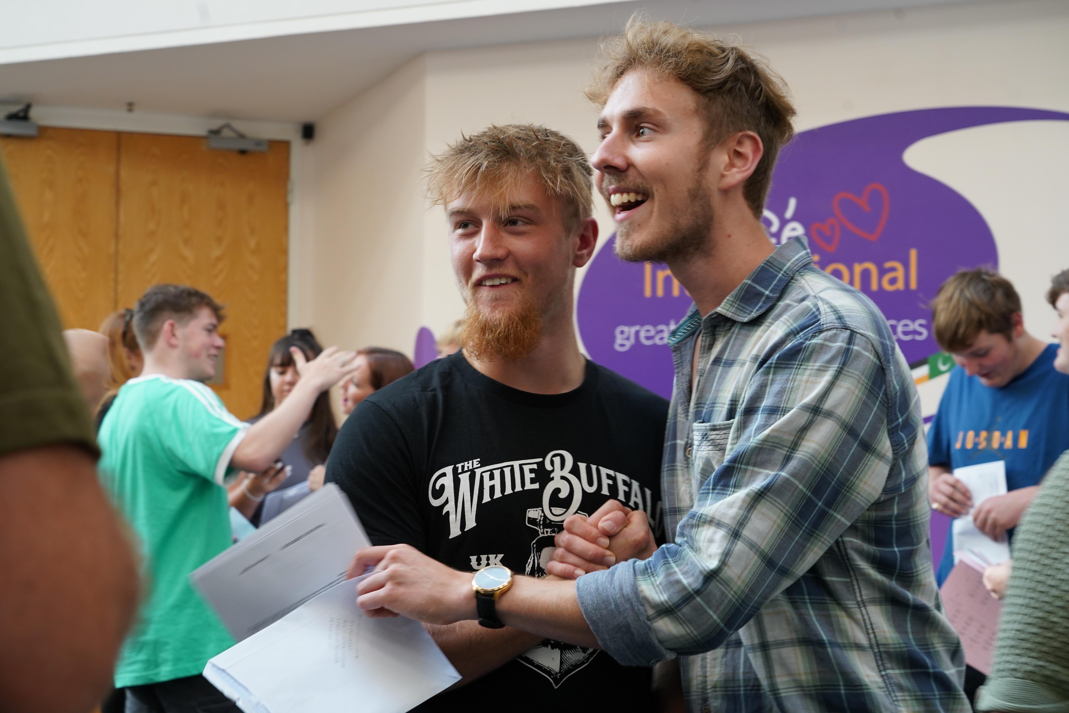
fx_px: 1930
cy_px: 356
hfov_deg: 31.0
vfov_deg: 20.9
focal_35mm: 65
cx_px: 534
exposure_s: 1/100
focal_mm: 65
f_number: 8
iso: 1600
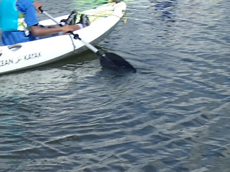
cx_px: -36
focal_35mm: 143
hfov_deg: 13.5
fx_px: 951
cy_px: 7
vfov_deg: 10.3
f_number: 10
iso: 100
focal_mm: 6.86
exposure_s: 1/125
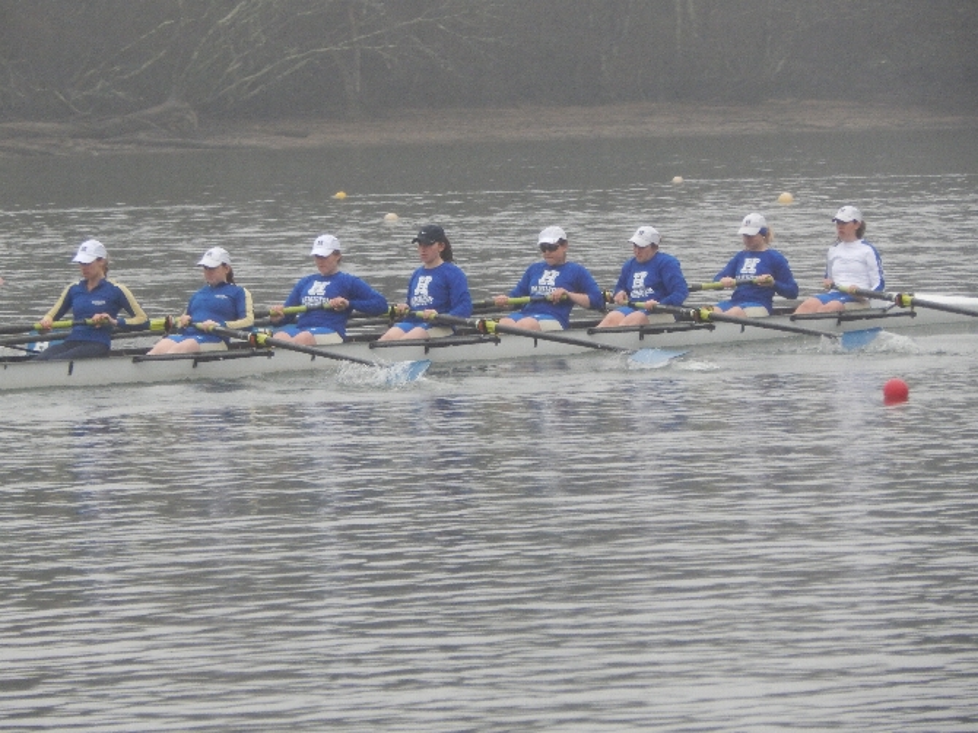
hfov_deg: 4.7
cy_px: 366
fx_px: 12003
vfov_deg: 3.5
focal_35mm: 425
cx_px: 489
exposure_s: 1/160
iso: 400
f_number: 5.7
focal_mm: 76.4
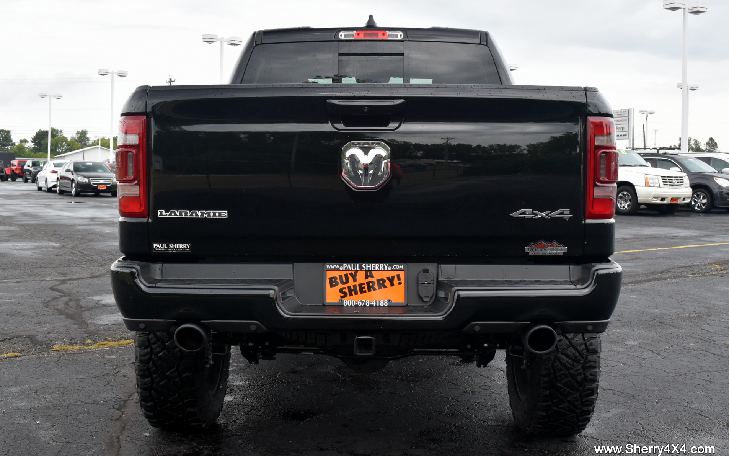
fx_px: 765
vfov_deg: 33.2
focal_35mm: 39
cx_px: 364
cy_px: 226
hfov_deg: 50.9
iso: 400
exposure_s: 1/200
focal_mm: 25
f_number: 7.1
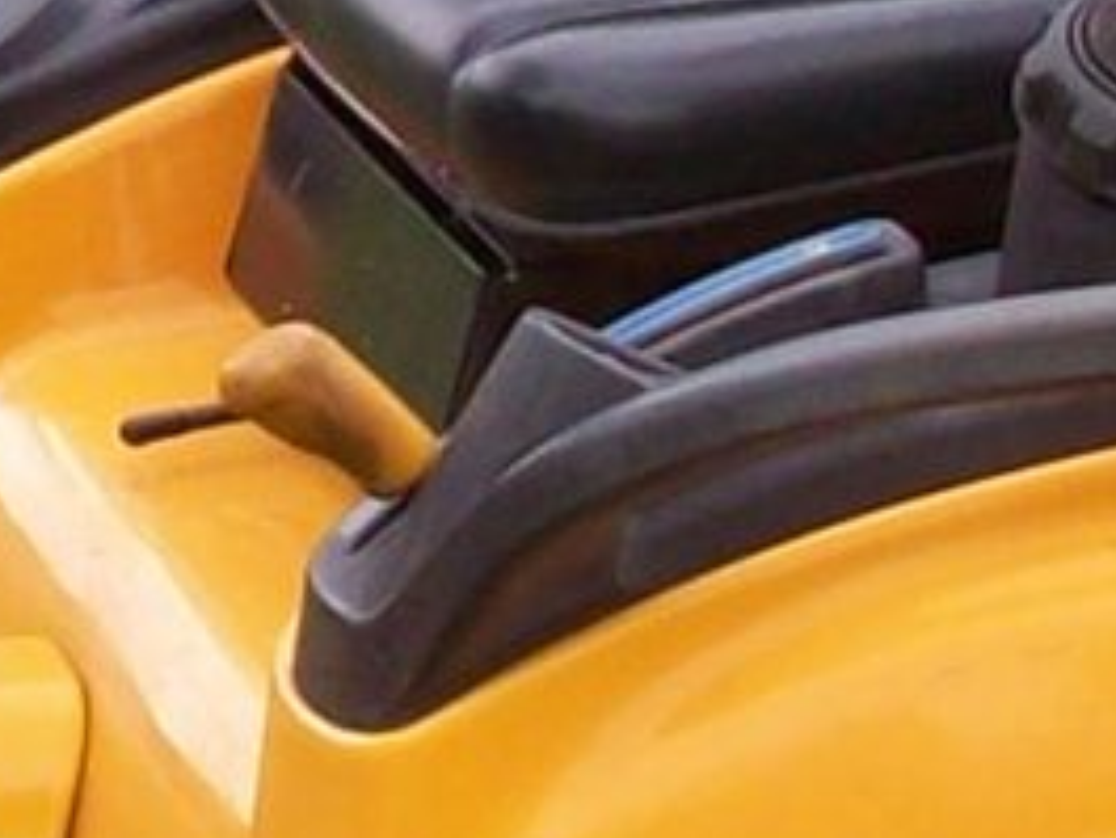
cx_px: -400
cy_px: -46
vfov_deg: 5.2
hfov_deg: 6.8
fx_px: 9225
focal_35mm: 286
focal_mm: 6.2
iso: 80
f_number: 2.8
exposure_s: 1/448
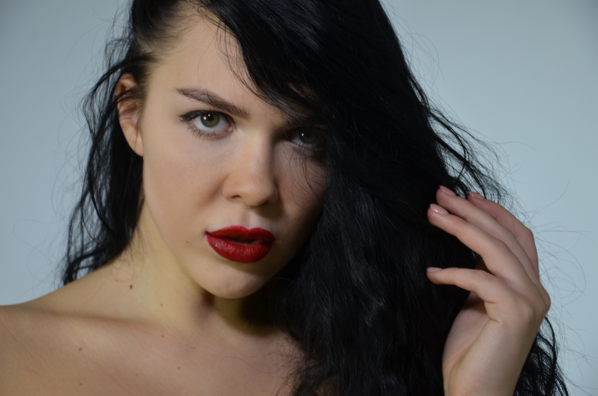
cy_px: 198
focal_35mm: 112
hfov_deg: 18.2
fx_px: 1865
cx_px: 299
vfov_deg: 12.1
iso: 400
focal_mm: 75
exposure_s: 1/60
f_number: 5.3
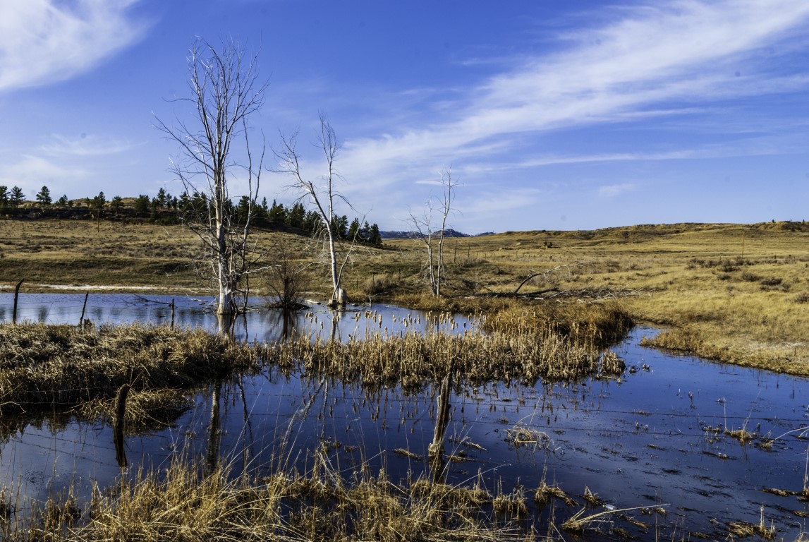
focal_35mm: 33
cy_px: 271
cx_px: 404
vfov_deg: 40.1
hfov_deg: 57.2
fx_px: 743
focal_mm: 22
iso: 125
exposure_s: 1/30
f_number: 16
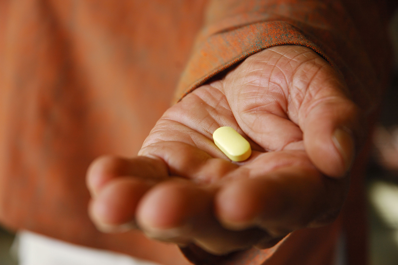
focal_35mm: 105
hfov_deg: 19.5
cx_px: 199
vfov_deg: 13.0
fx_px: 1161
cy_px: 132
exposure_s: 1/80
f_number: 4.5
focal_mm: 70
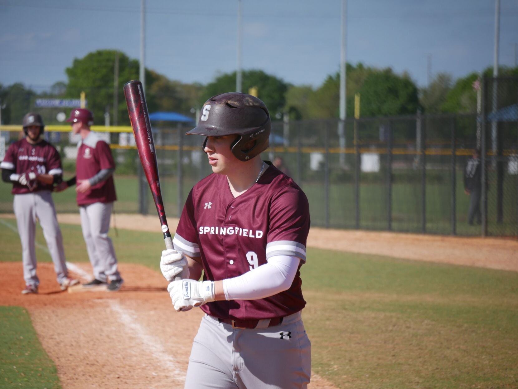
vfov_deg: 5.0
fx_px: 4491
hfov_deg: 6.6
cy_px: 194
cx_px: 259
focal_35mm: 300
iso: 200
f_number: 5.6
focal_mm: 150
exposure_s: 1/800
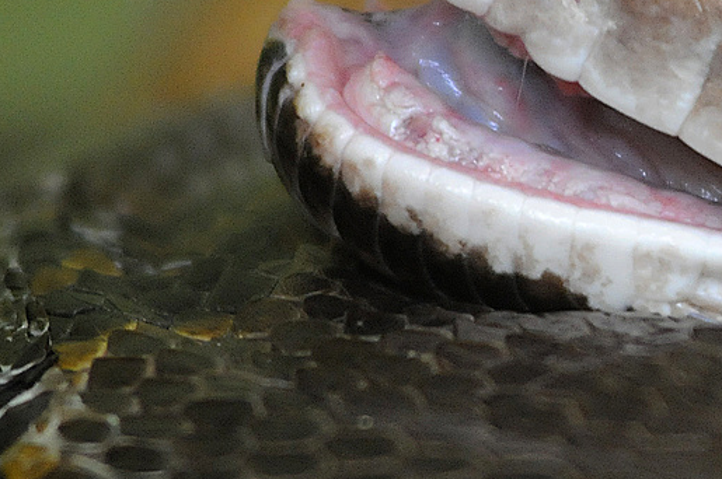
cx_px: 901
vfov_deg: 1.7
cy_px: 197
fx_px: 16124
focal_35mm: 805
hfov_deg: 2.6
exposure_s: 1/125
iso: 800
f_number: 3.3
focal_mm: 170
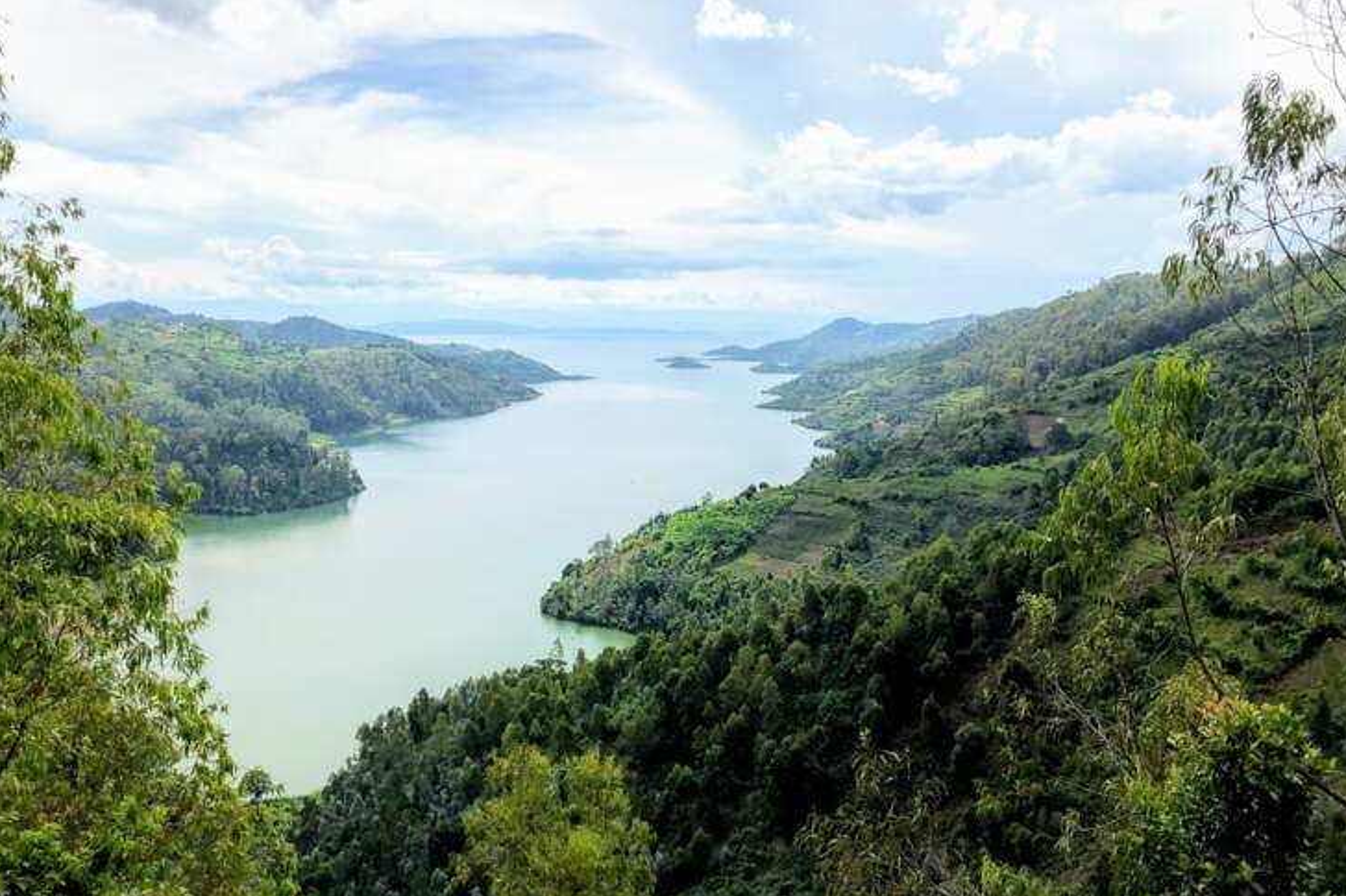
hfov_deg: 58.7
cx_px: 645
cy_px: 373
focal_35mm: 32
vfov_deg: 41.0
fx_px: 1196
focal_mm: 3.99
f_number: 1.8
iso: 25
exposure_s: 1/4808
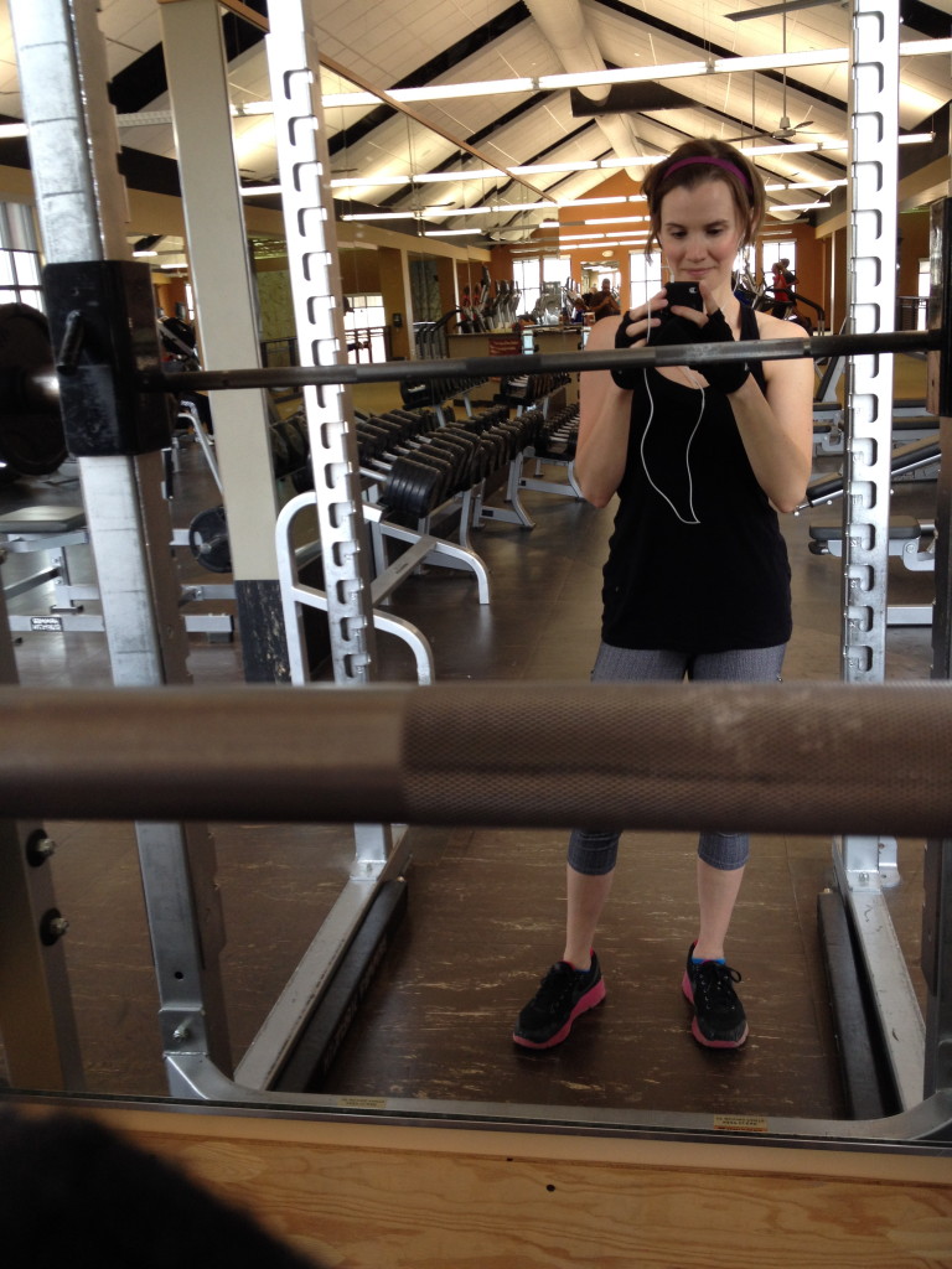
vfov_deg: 52.6
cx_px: 476
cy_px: 634
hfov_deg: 40.7
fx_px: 1283
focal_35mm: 35
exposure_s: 1/20
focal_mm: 4.28
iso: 64
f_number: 2.4
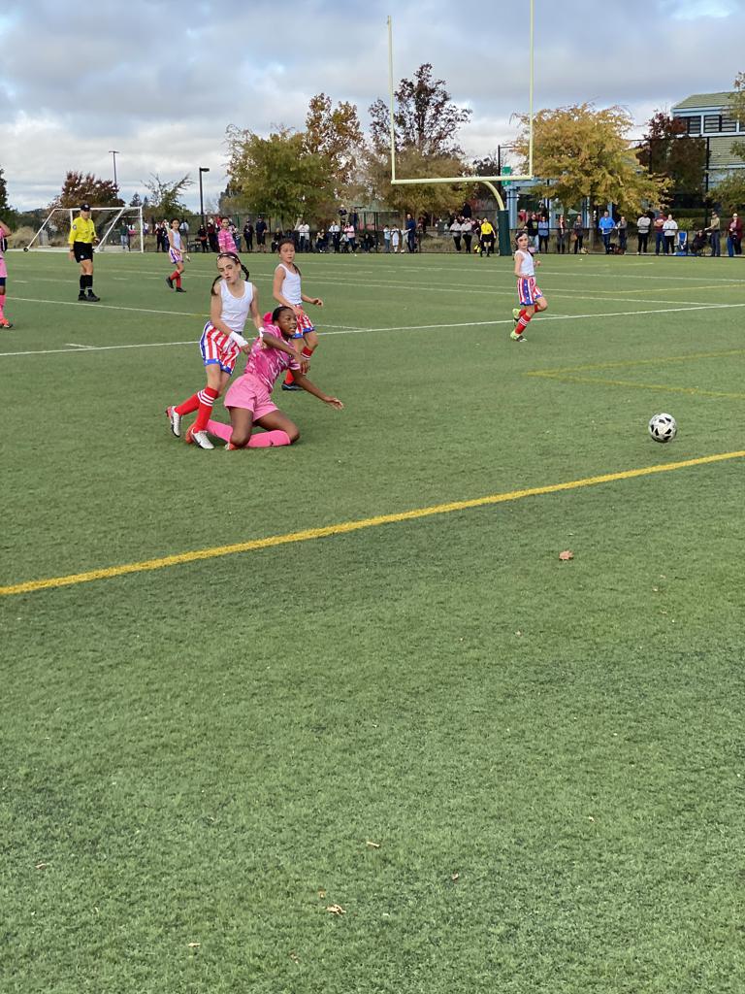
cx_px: 372
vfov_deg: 36.8
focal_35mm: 52
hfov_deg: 28.0
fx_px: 1492
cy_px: 497
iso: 20
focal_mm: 6
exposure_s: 1/558
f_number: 2
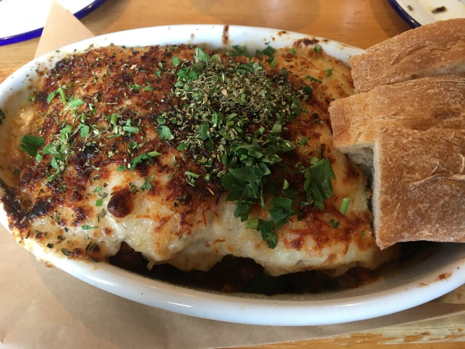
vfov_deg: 48.2
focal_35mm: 29
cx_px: 232
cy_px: 174
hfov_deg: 61.7
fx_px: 390
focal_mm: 4.15
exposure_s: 1/30
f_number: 2.2
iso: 64
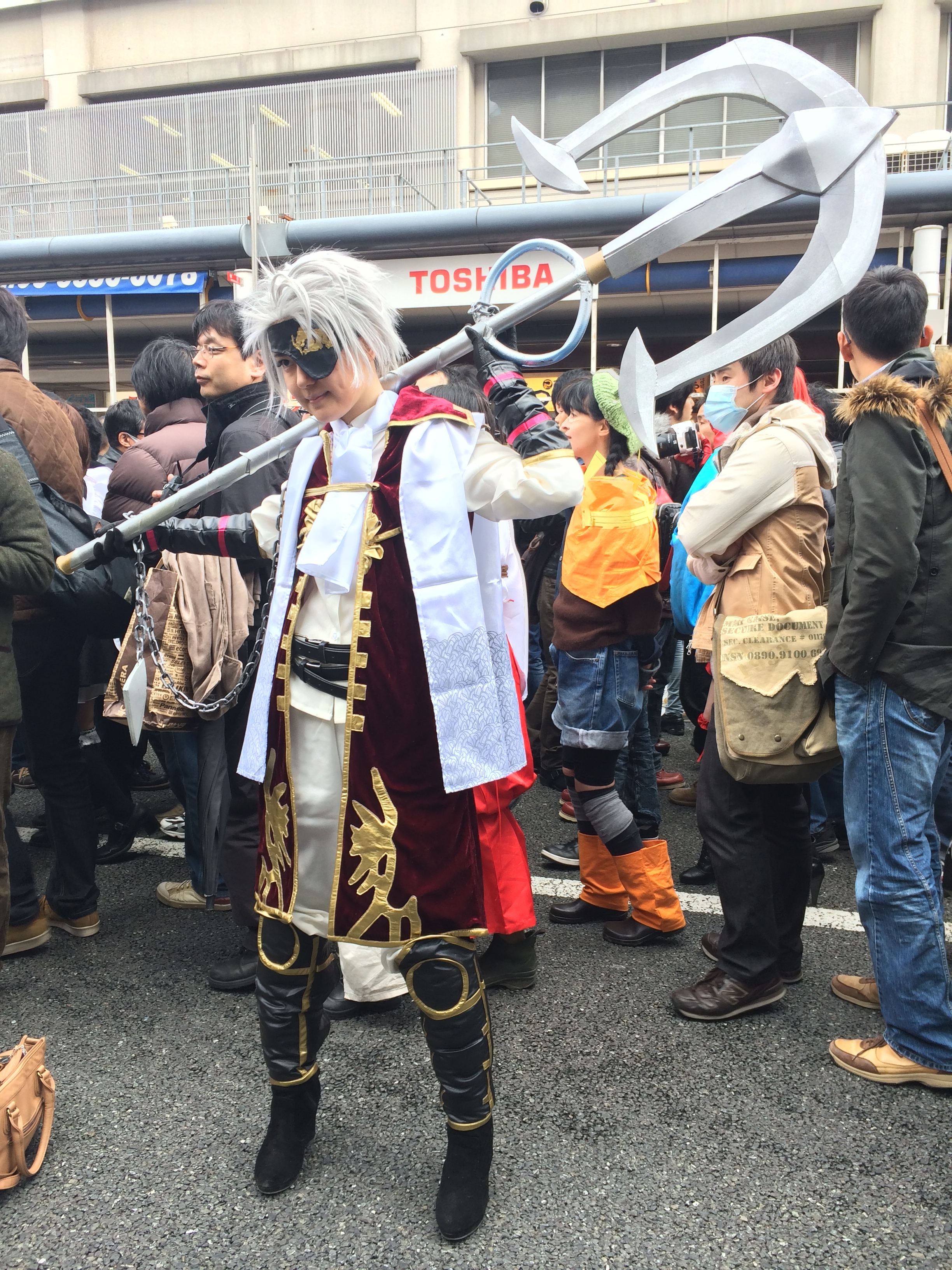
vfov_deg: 60.0
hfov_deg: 46.8
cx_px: 476
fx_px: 1100
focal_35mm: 30
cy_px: 635
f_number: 2.2
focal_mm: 4.12
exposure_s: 1/120
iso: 40
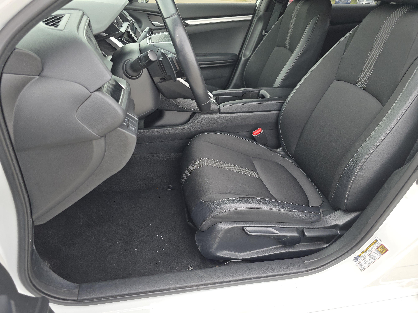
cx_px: 209
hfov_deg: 73.9
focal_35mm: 23
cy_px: 156
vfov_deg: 58.9
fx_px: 278
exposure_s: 1/180
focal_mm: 6.3
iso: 64
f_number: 1.7
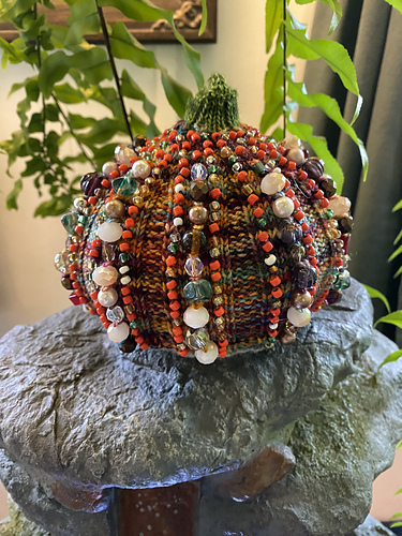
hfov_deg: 54.9
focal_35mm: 25
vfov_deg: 69.4
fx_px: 387
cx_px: 201
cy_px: 268
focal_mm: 4.25
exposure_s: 1/30
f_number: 1.8
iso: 1000
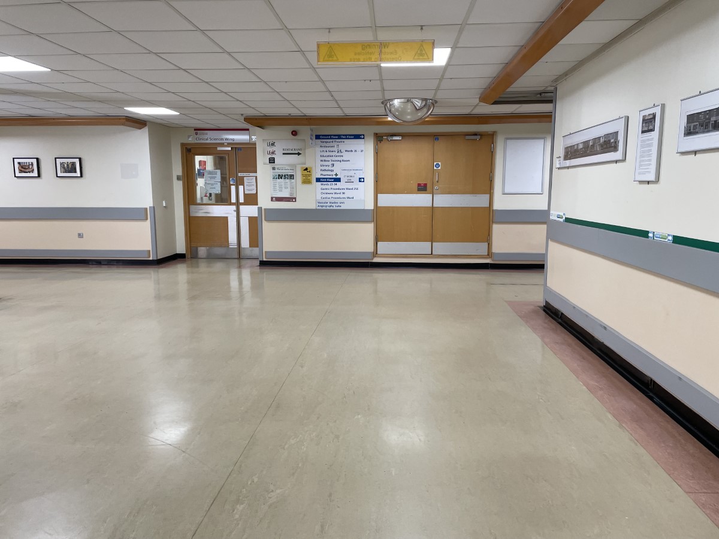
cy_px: 270
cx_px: 360
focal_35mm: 26
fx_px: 540
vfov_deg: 53.1
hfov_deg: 67.3
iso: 125
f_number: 1.6
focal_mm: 4.2
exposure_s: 1/100
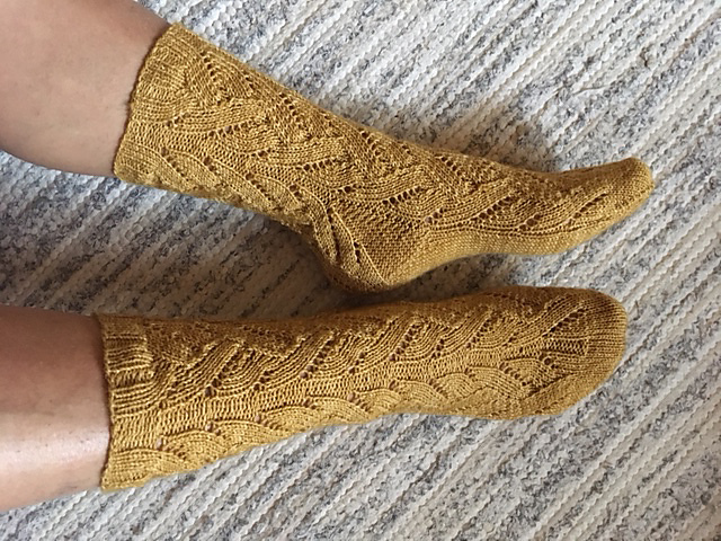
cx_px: 360
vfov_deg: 48.2
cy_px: 270
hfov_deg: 61.7
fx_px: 604
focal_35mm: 29
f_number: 2.2
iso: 500
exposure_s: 1/17
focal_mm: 4.15
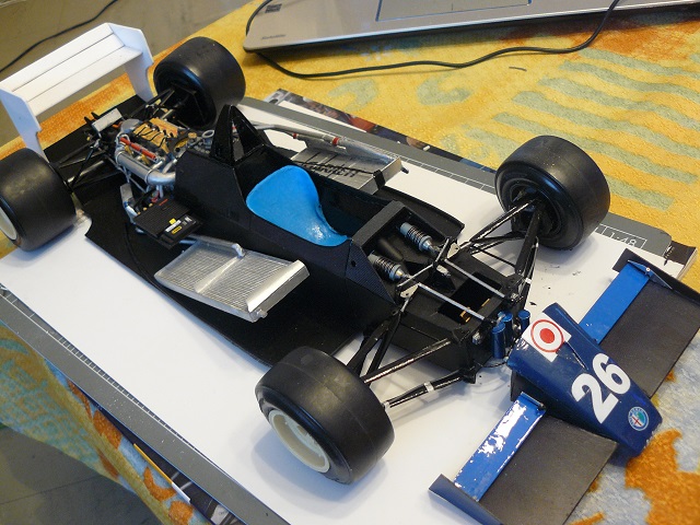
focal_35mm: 36
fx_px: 728
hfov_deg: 51.4
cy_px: 262
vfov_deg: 39.7
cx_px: 350
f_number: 2.8
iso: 200
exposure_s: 1/5
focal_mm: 6
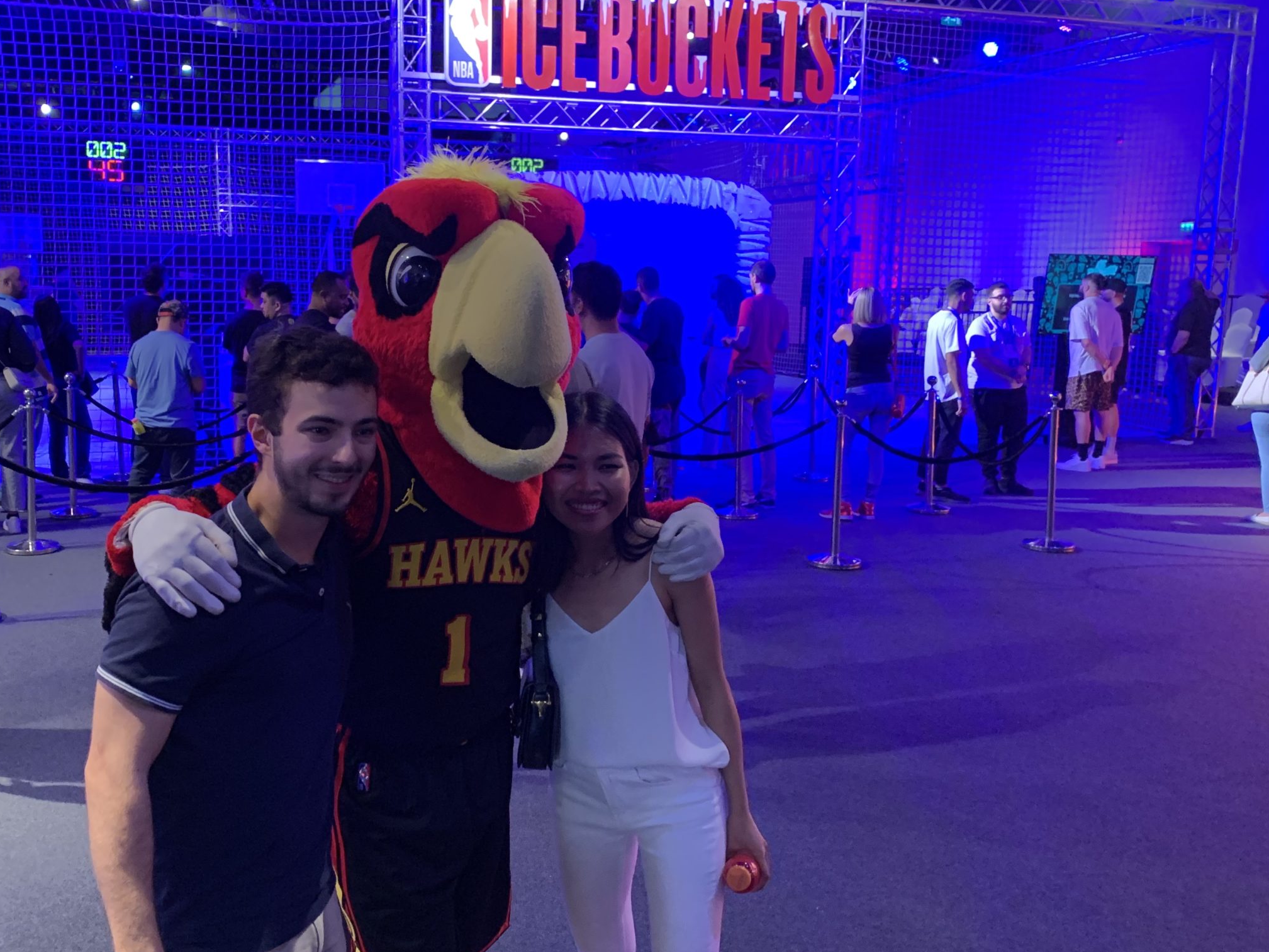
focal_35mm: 33
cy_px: 468
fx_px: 1210
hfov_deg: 54.9
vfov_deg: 42.9
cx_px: 506
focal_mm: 4.25
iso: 250
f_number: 1.8
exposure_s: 1/33
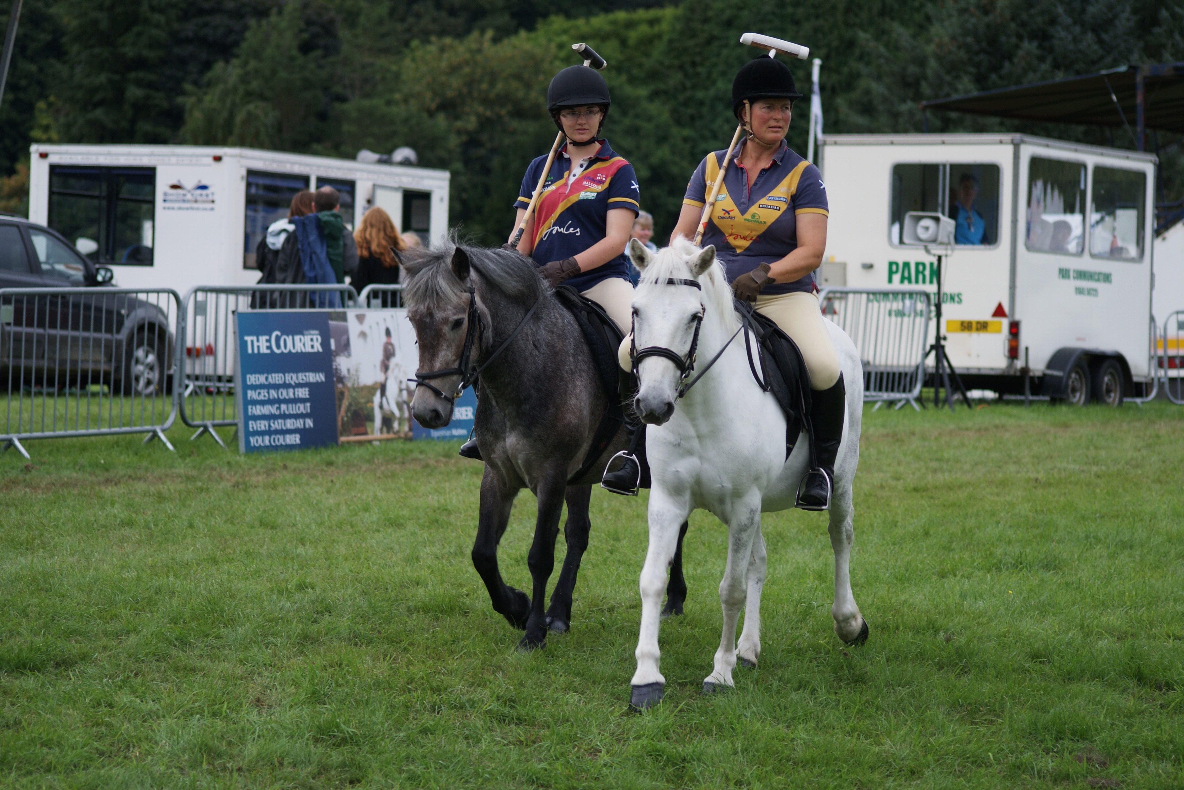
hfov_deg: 13.6
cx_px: 592
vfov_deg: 9.1
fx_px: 4966
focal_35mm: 151
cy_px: 392
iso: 100
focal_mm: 100
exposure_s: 1/200
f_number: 4.5
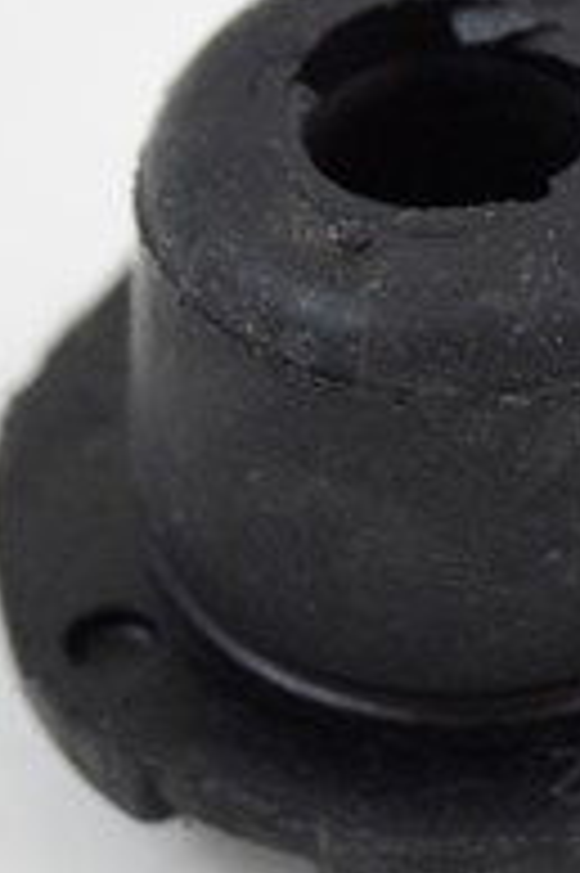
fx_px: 6004
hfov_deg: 5.5
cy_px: 326
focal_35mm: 248
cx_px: 459
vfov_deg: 8.3
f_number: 5.6
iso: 2800
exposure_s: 1/60
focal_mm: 50
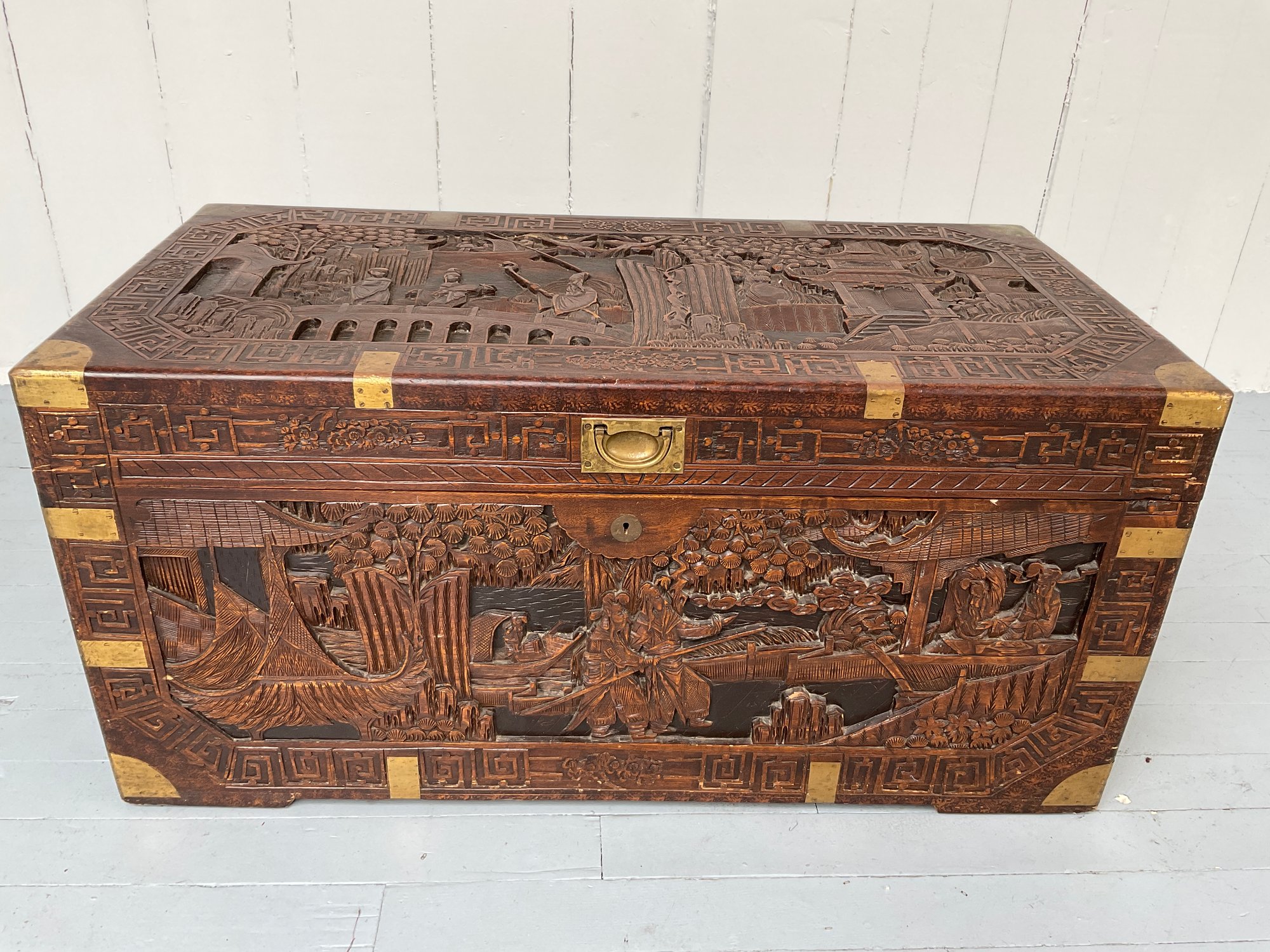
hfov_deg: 61.7
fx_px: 1064
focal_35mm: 29
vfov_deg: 48.2
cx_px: 635
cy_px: 476
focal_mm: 3
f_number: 1.8
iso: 40
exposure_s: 1/122
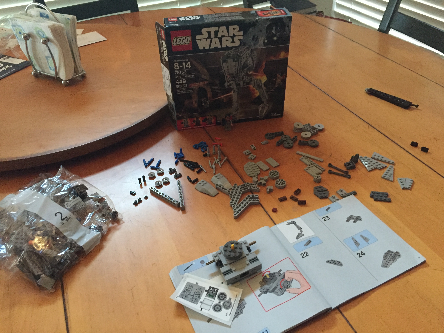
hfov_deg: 61.7
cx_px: 222
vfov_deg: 48.2
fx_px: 372
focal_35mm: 29
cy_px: 166
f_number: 2.2
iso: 320
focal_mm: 4.15
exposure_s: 1/15
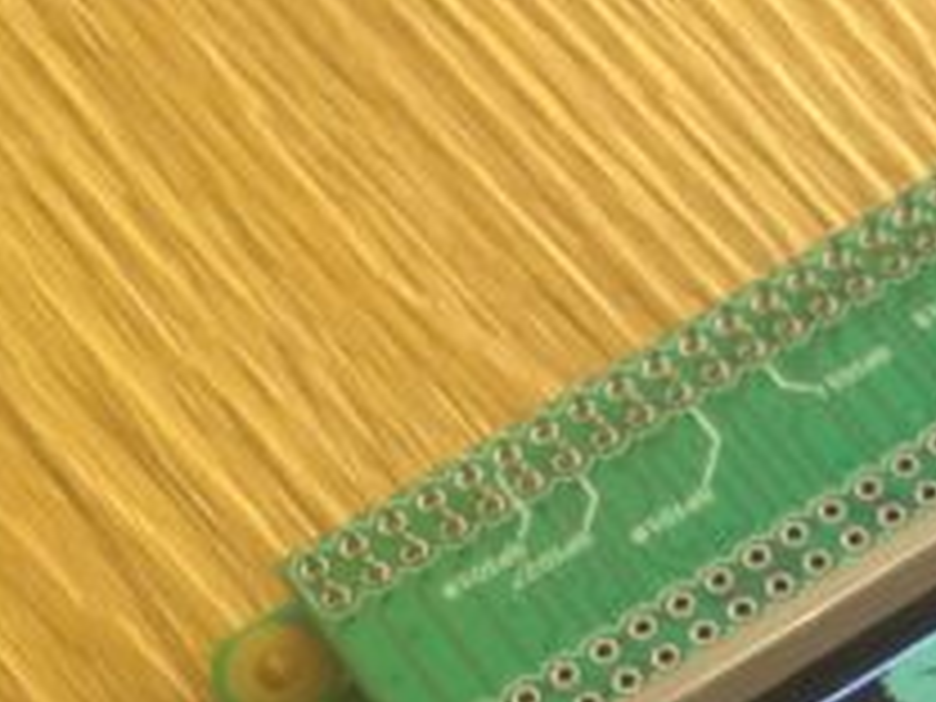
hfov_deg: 14.7
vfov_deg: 11.3
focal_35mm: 129
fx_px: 3488
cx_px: 1184
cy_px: 850
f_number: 2.4
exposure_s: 1/40
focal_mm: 4.28
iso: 64
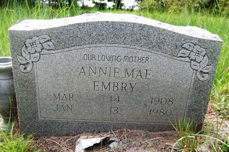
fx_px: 229
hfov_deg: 53.2
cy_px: 76
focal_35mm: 36
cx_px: 114
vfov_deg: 36.7
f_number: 6.3
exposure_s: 1/160
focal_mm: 24
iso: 200
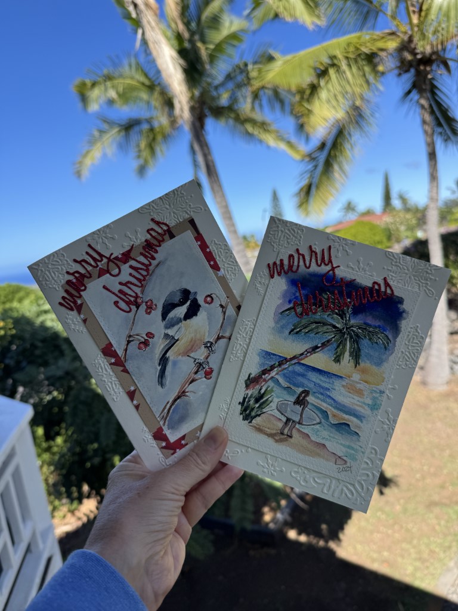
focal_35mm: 24
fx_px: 423
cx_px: 229
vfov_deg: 71.6
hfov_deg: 56.8
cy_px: 306
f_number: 1.78
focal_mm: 6.76
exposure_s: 1/2833
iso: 80
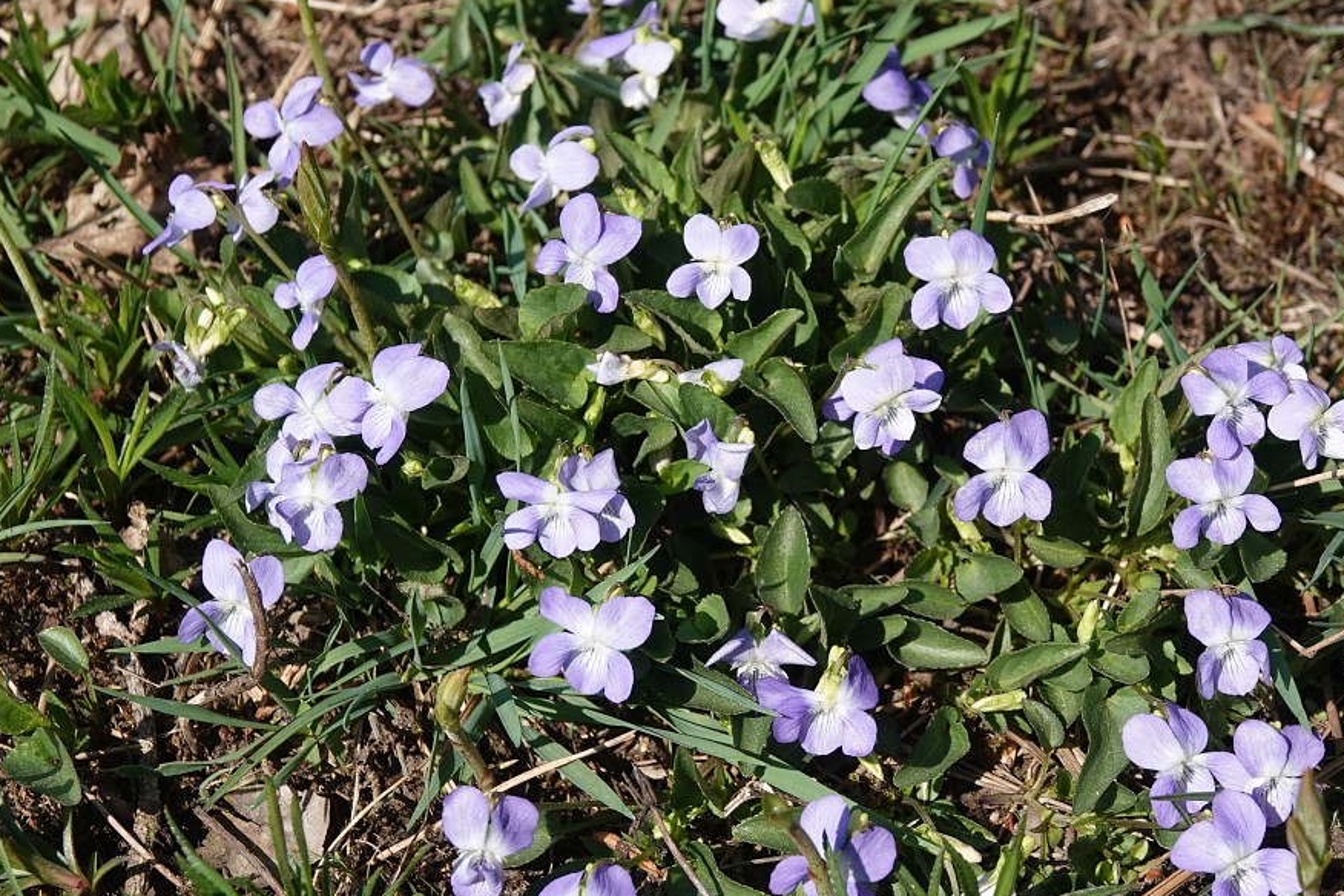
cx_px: 741
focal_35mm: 111
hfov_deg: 18.4
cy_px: 488
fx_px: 4144
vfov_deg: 12.3
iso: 100
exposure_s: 1/640
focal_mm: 29.69
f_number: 4
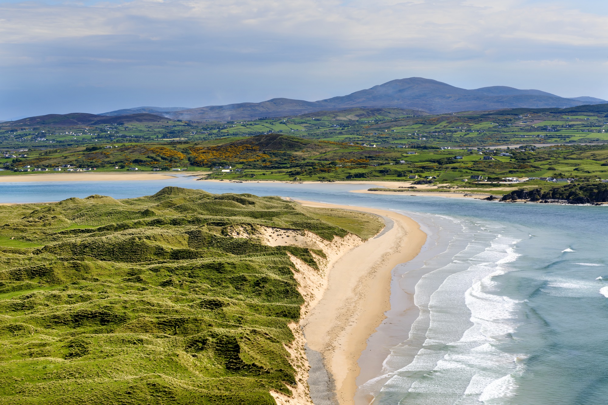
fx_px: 1182
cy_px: 202
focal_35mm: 70
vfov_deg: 19.5
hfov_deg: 28.8
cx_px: 304
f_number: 16
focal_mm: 70
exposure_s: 1/125
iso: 200
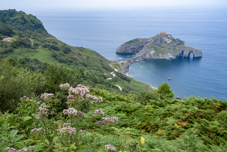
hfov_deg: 54.4
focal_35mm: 35
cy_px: 76
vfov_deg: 37.9
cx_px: 114
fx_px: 221
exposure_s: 1/100
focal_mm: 35
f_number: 11
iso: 100
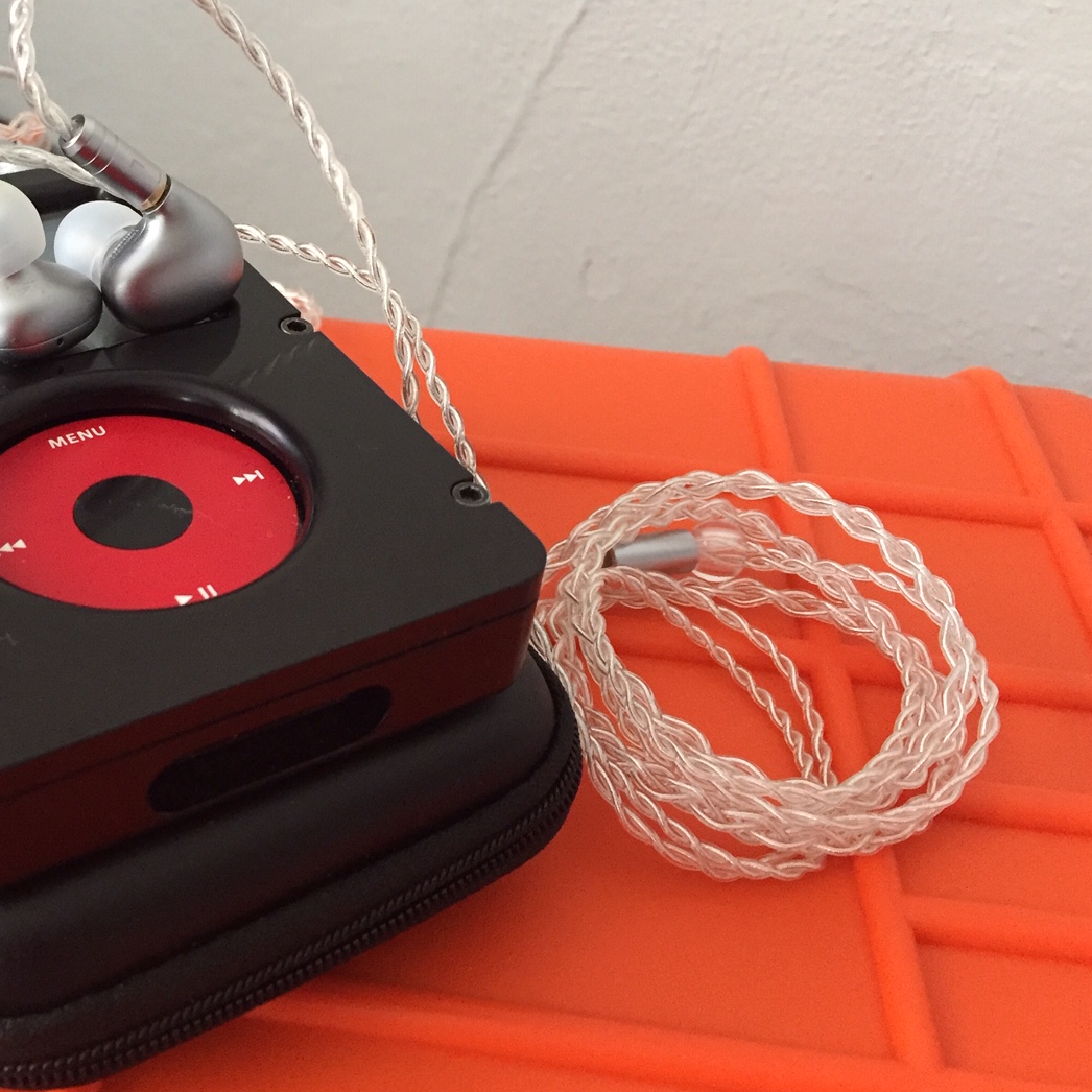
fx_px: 1428
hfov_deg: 40.6
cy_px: 516
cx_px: 260
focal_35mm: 40
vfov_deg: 41.8
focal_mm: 4.15
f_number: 2.2
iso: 250
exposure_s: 1/30
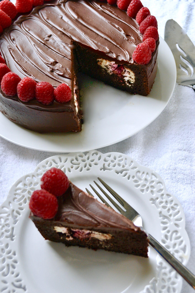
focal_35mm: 39
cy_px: 146
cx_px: 98
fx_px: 317
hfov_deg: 34.2
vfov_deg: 49.6
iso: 560
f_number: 4.2
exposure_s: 1/60
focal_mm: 26
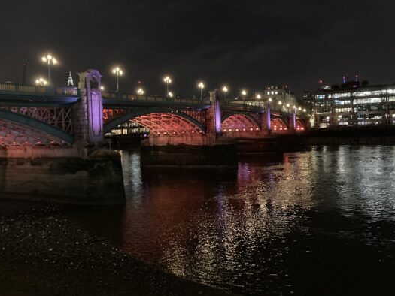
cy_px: 138
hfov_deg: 56.7
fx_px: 365
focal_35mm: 32
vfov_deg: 44.2
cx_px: 183
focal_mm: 3.99
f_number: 1.8
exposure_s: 1/15
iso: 800
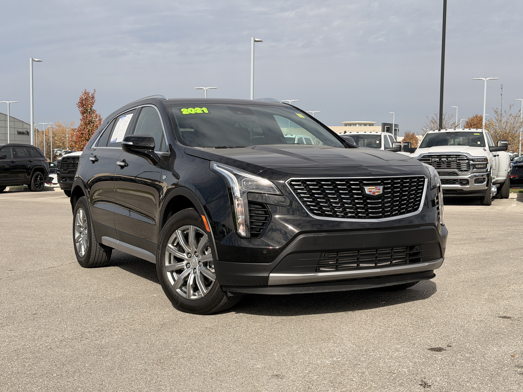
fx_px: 725
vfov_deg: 30.3
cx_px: 262
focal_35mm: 48
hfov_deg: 39.7
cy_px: 196
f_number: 1.78
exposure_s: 1/7143
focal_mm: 6.76
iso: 80
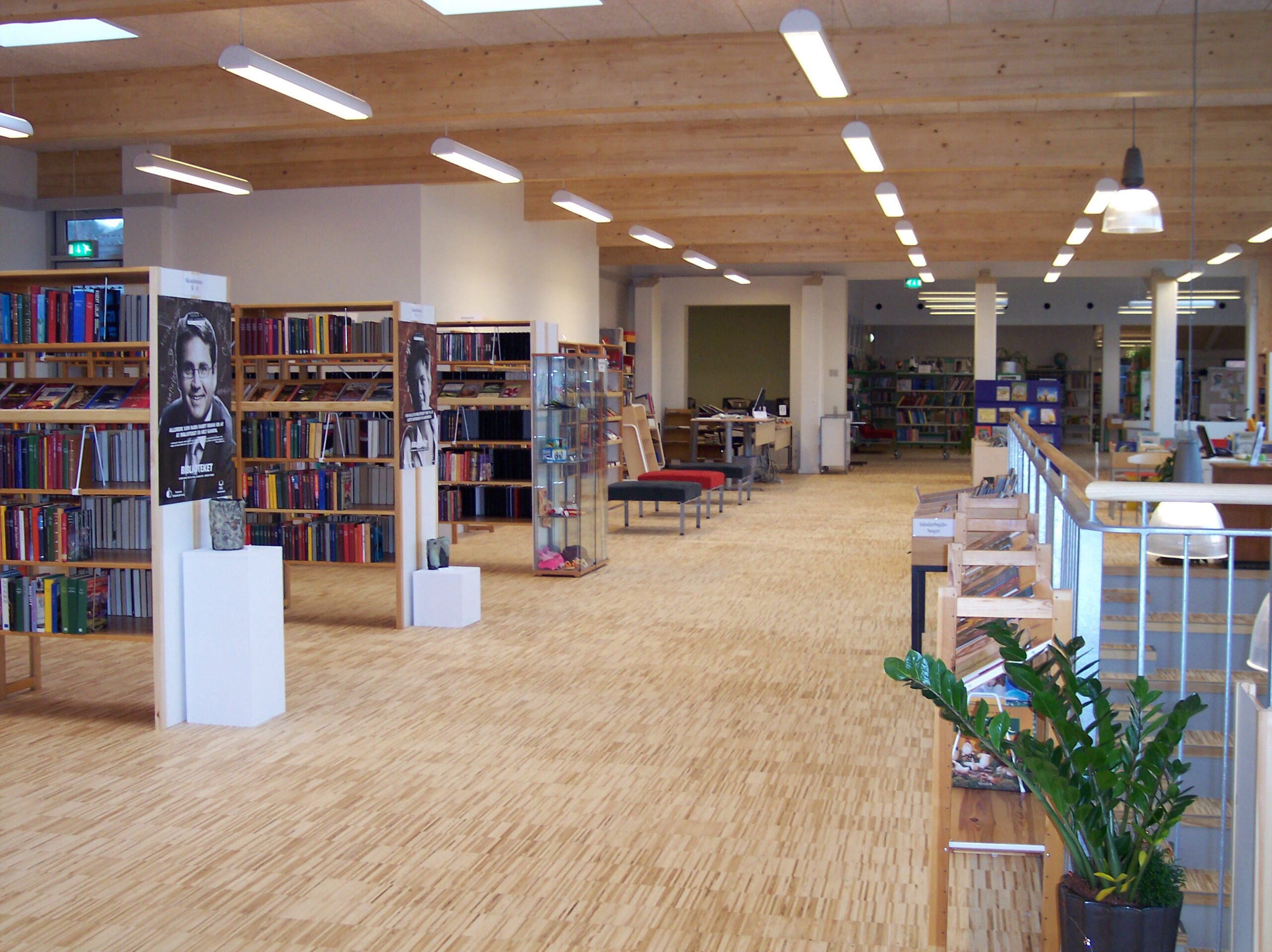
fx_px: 1396
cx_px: 636
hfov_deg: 49.0
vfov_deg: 37.7
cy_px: 476
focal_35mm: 38
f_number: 2.8
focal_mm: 8
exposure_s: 1/60
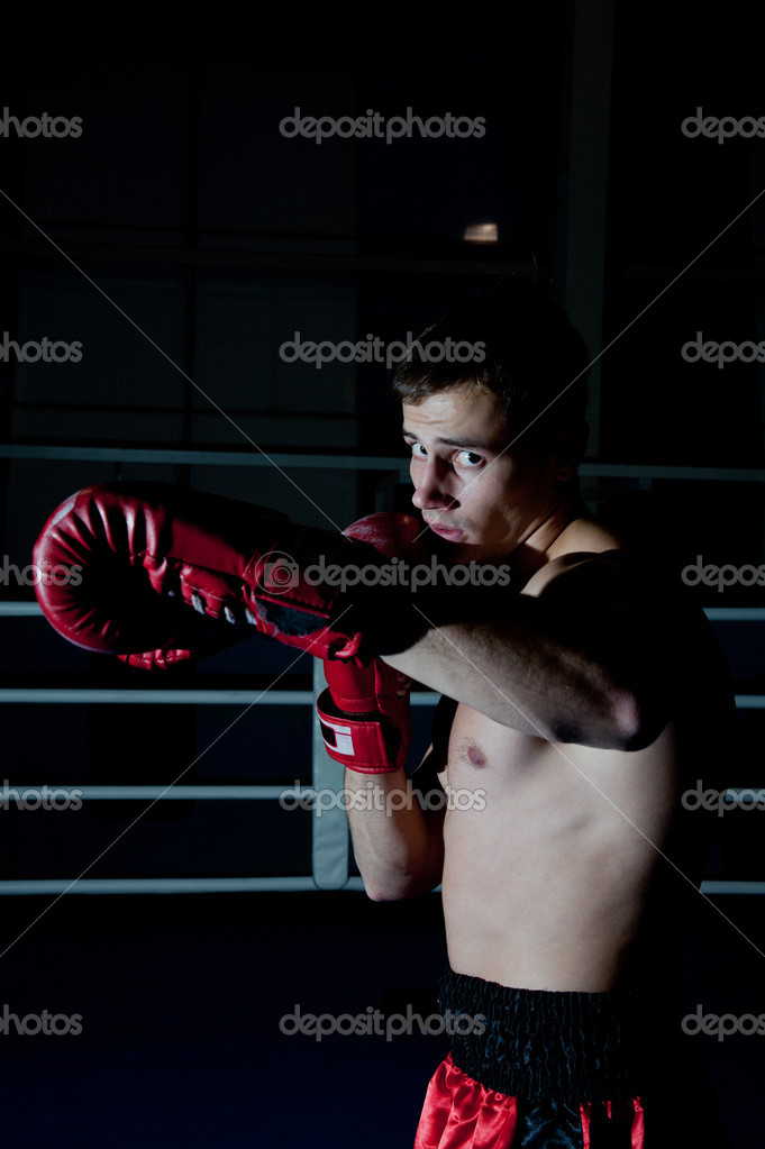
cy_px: 574
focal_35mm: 46
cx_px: 382
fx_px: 1468
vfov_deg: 42.8
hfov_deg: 29.2
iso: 200
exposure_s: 1/250
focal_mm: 46
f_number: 10
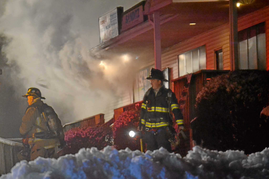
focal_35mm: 262
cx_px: 134
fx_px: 1961
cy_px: 90
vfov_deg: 5.2
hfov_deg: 7.8
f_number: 5.3
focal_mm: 175
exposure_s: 1/100
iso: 3200
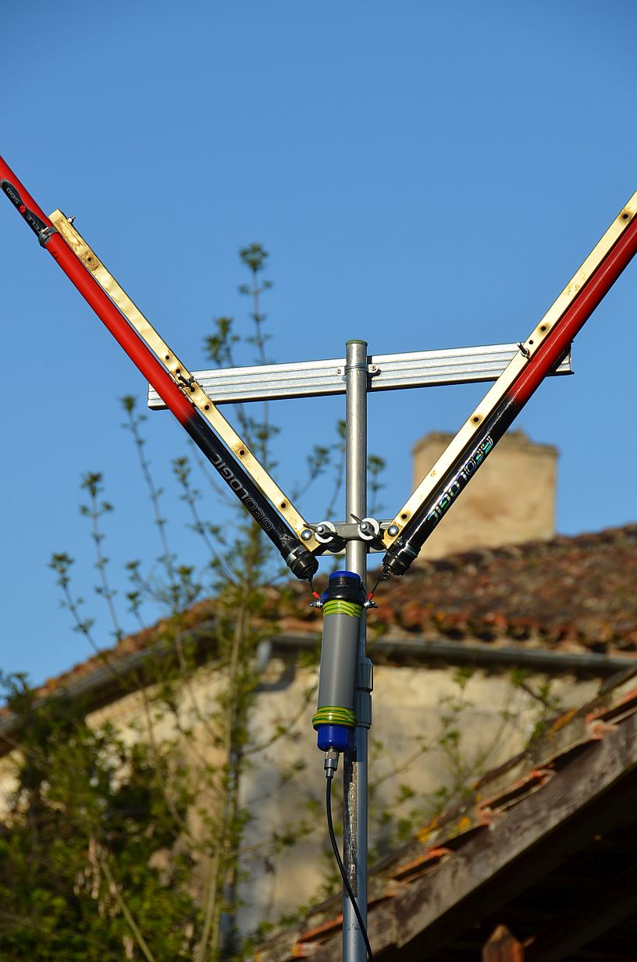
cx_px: 318
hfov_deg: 8.7
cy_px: 481
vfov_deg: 13.1
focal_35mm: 158
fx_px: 4199
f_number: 9
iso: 100
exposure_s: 1/320
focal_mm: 105
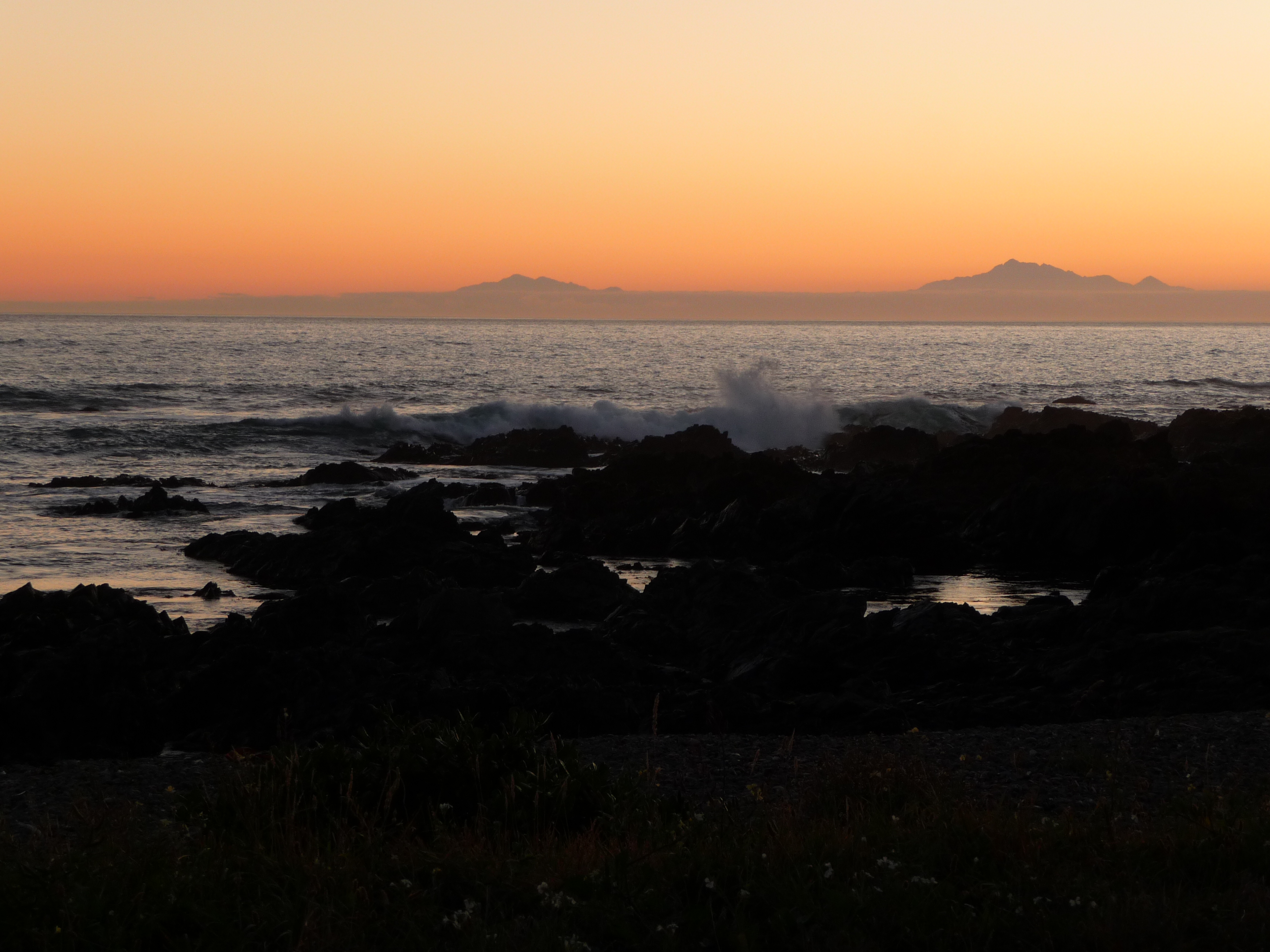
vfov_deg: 15.4
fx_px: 3522
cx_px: 635
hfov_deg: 20.4
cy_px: 476
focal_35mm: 96
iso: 100
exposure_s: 1/30
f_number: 4.7
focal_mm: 16.3
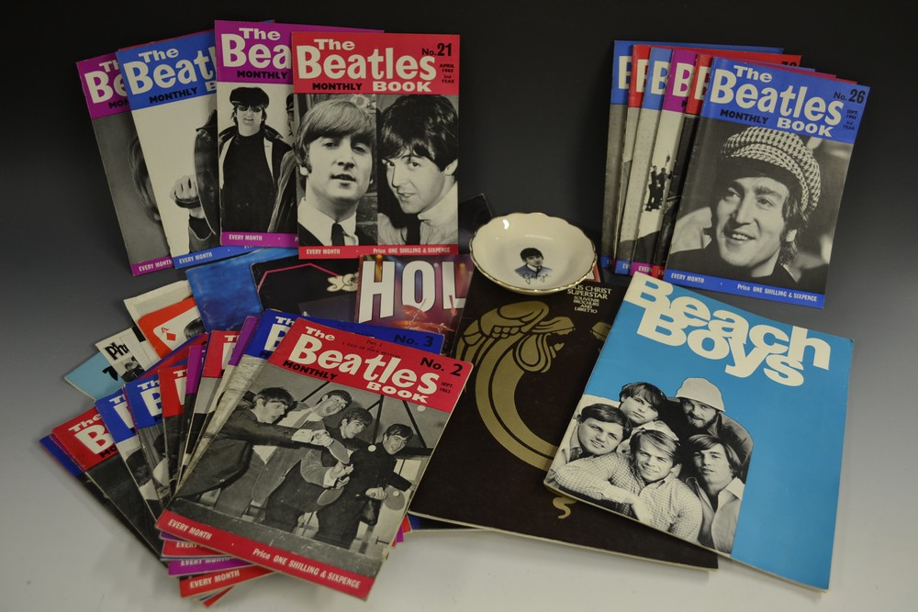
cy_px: 306
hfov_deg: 61.9
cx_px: 459
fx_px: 765
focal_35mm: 30
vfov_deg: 43.6
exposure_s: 1/25
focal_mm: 20
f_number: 3.8
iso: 400
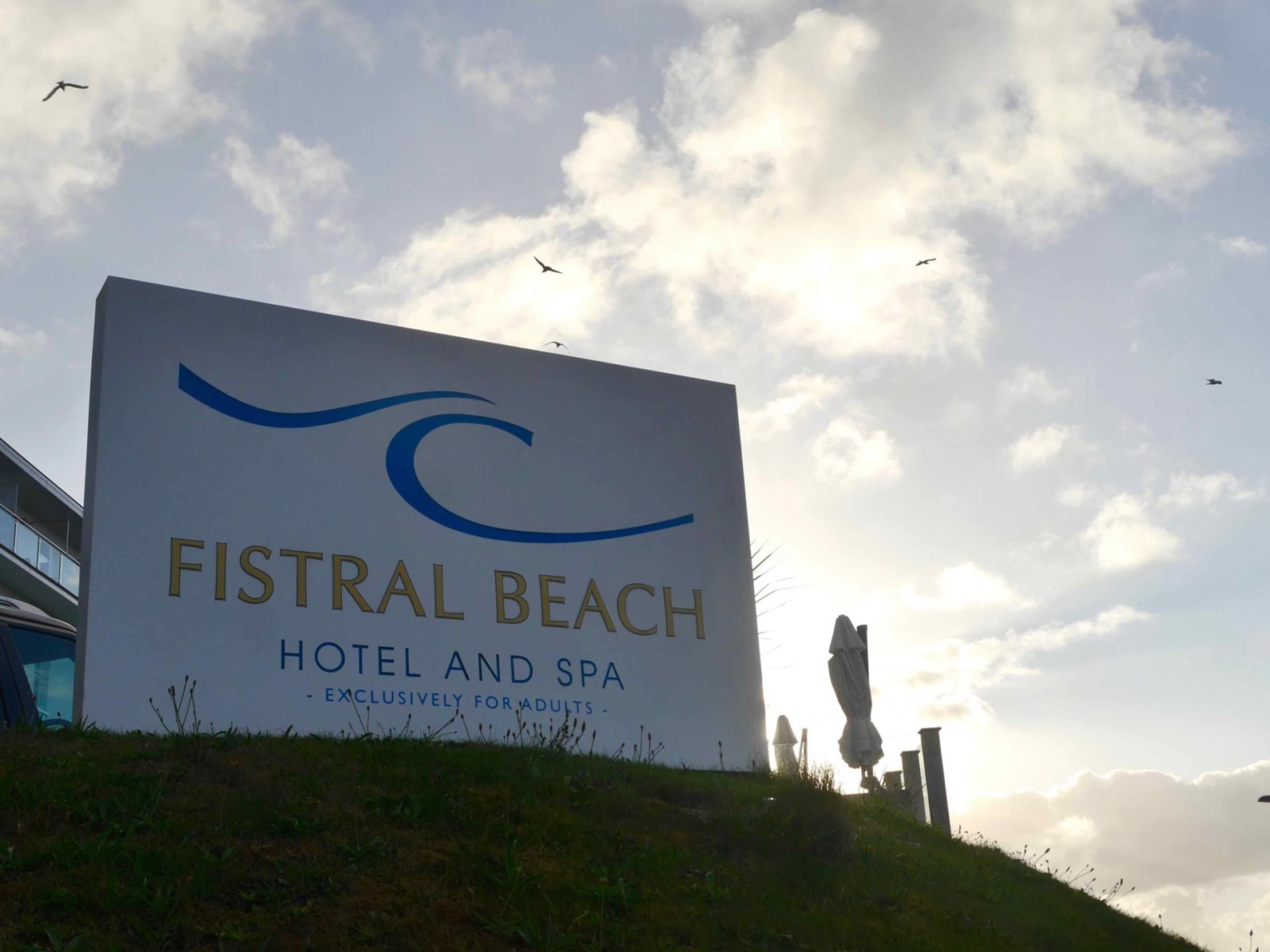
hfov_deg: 42.9
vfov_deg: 32.9
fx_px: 1614
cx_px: 635
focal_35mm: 44
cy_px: 476
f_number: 10
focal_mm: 22
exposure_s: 1/400
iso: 160
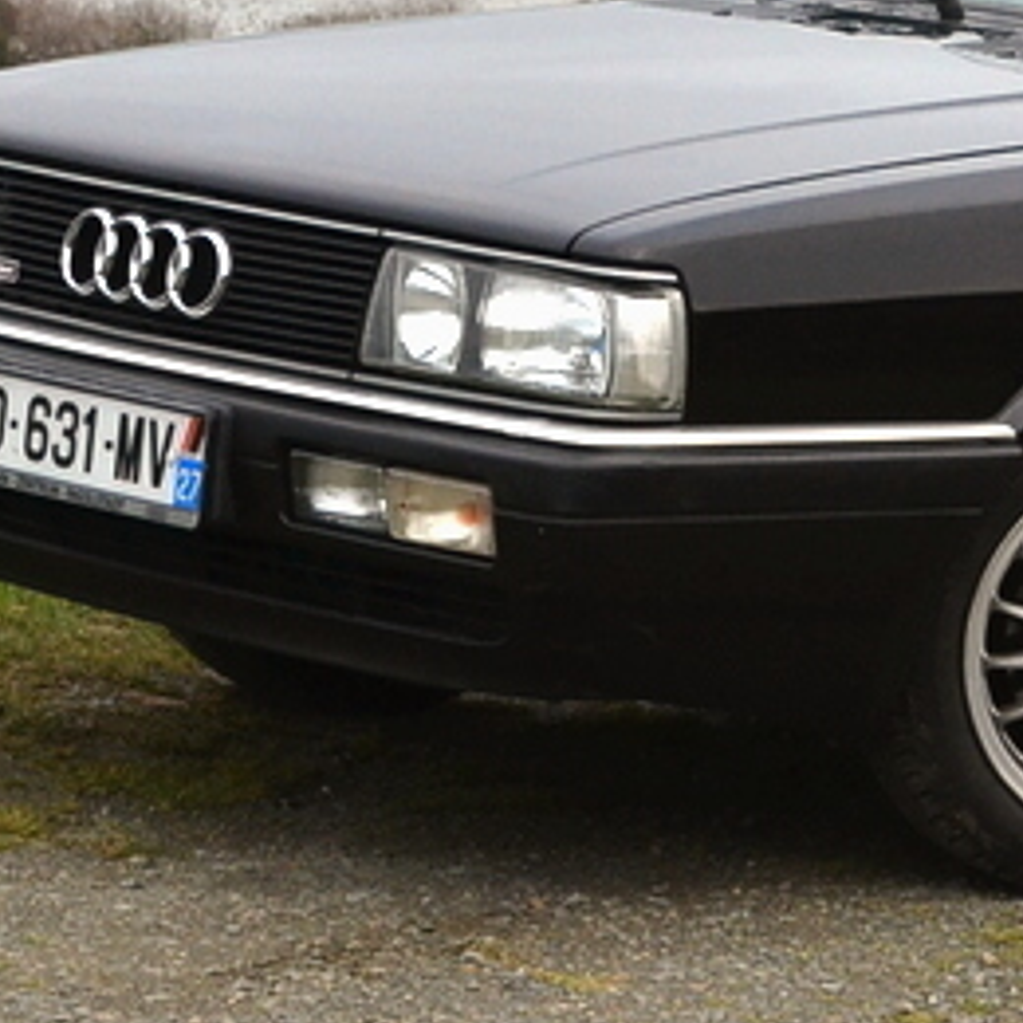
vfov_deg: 7.0
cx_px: 1023
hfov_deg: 7.1
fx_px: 8258
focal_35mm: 247
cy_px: -211
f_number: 8
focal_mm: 42
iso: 640
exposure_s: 1/250
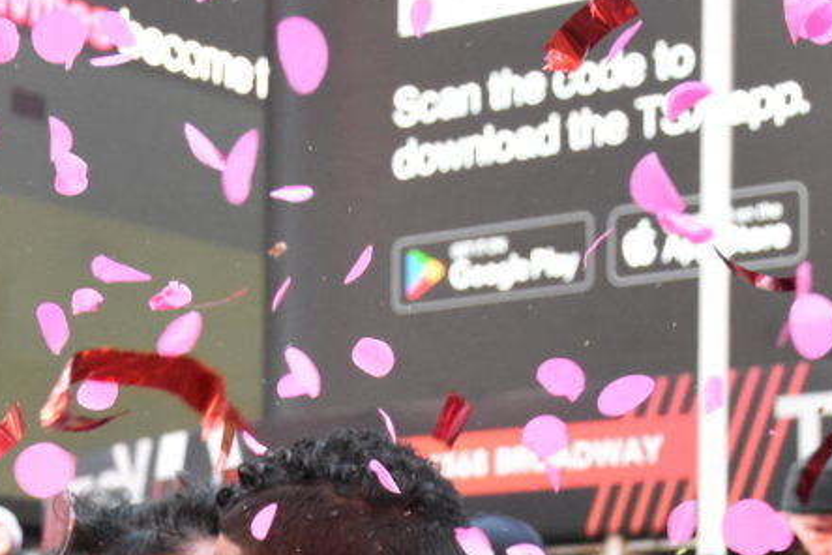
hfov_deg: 18.9
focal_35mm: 108
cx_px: 407
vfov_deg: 12.1
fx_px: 2496
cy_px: 809
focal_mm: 20
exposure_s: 1/500
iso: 2000
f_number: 3.5
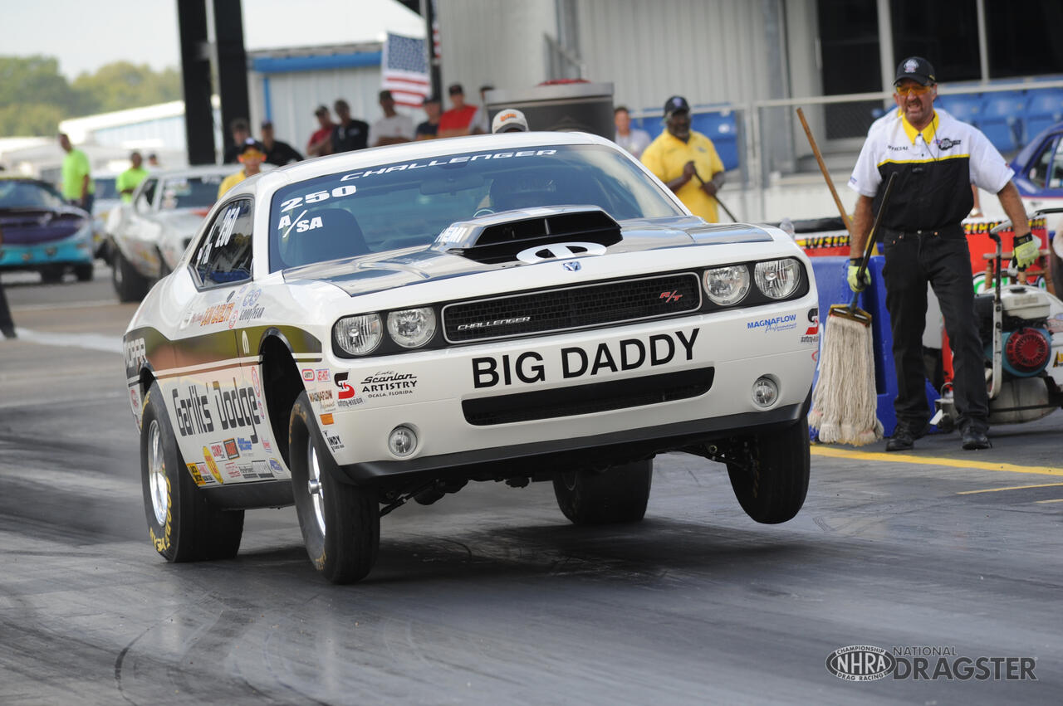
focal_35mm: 300
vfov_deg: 4.6
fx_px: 8850
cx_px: 532
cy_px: 353
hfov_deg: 6.9
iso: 500
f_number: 8
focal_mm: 300
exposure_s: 1/500
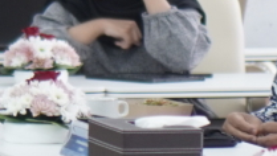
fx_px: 2902
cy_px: 137
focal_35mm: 395
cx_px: 449
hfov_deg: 5.4
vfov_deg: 3.1
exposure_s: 1/100
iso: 320
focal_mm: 35
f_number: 1.8
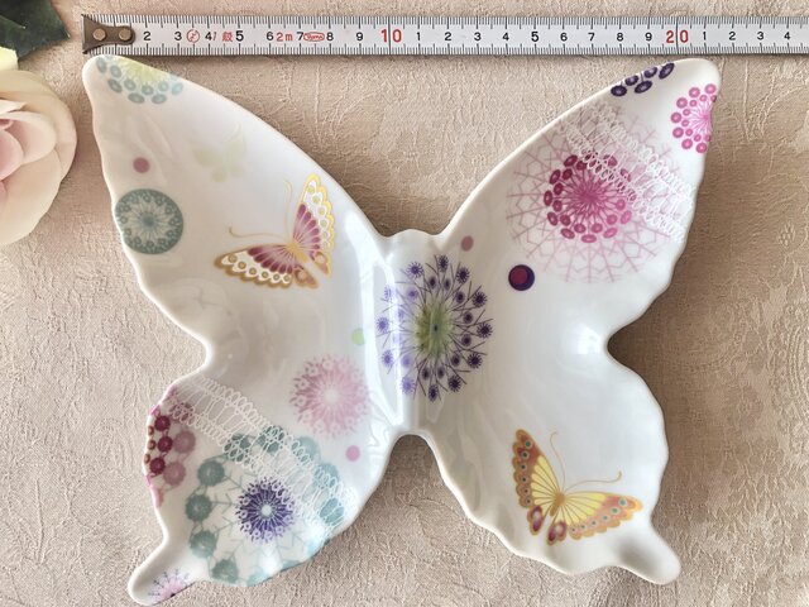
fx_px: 654
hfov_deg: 63.4
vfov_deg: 49.7
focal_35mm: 28
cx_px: 404
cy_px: 304
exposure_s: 1/120
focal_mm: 3.99
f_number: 1.8
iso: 40
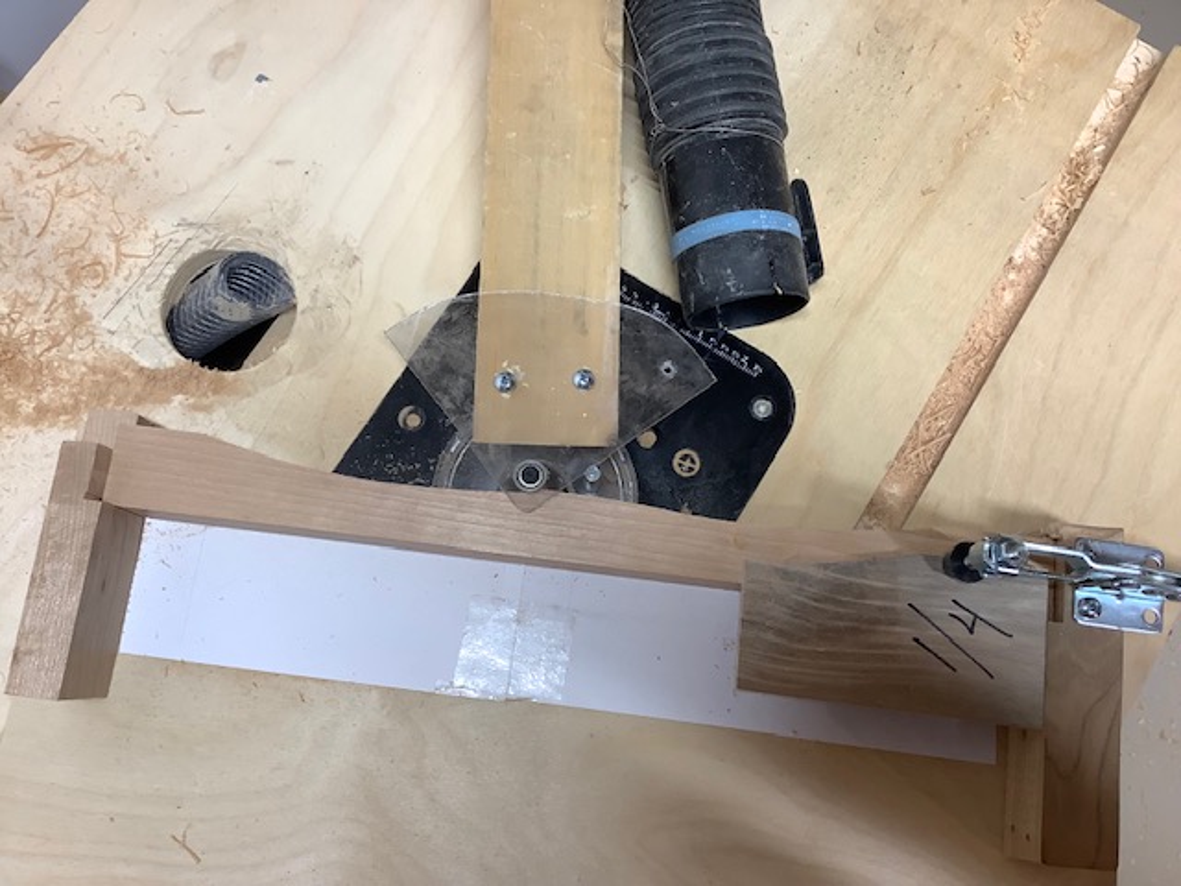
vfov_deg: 45.4
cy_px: 443
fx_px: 1058
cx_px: 590
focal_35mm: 31
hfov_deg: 58.4
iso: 100
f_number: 2.4
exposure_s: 1/60
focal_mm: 3.3
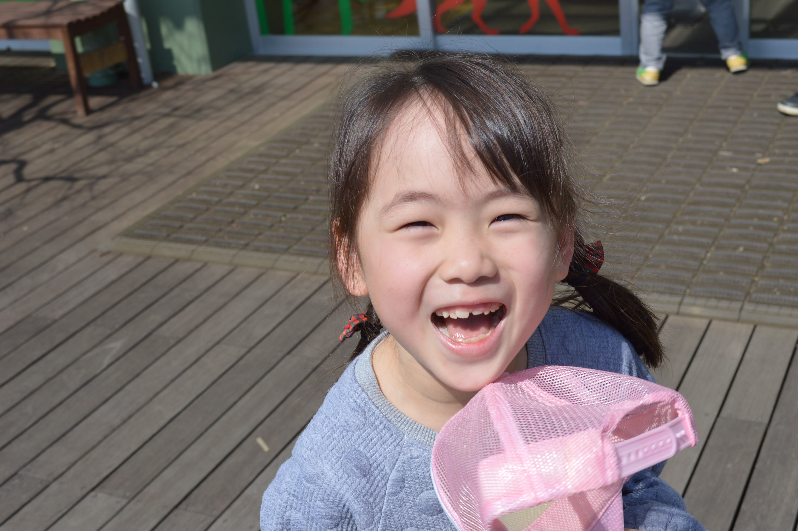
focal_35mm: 52
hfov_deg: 37.9
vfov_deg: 25.7
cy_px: 266
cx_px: 399
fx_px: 1163
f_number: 8
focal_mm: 35
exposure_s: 1/250
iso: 100
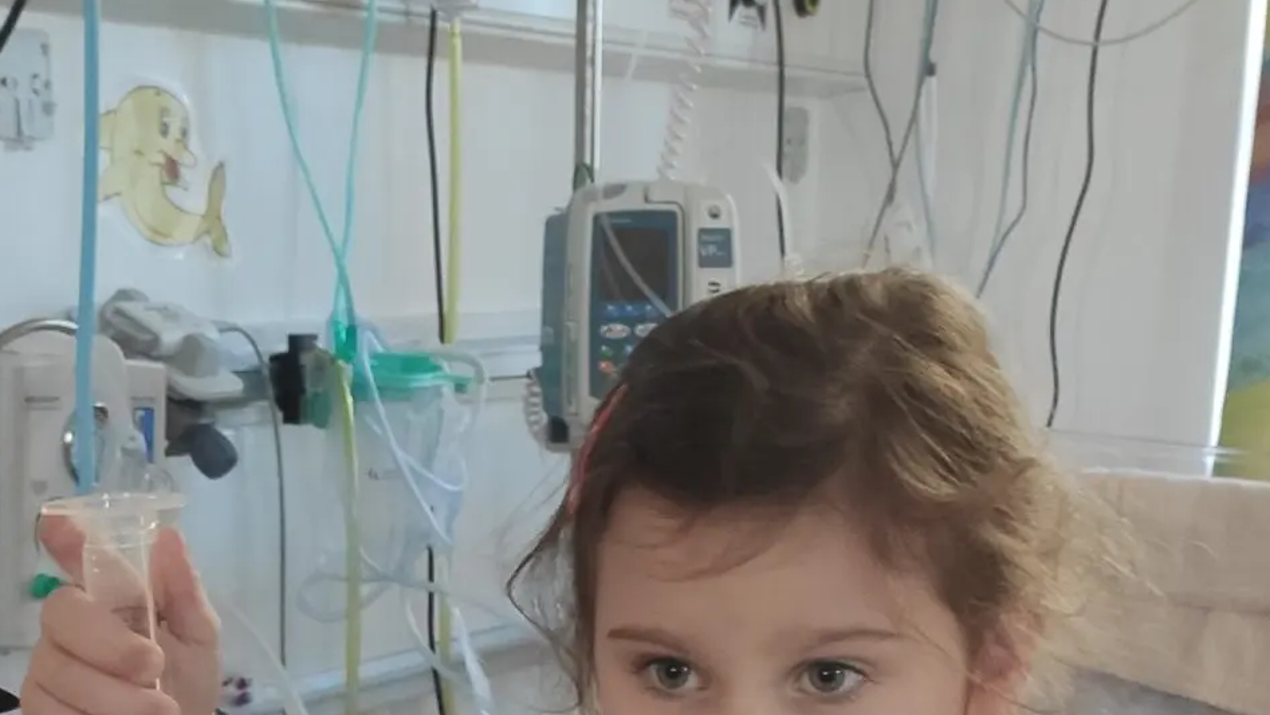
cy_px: 905
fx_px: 2324
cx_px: 488
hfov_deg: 30.5
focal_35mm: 69
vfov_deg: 16.6
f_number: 1.79
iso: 522
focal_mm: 4.74
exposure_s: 1/20
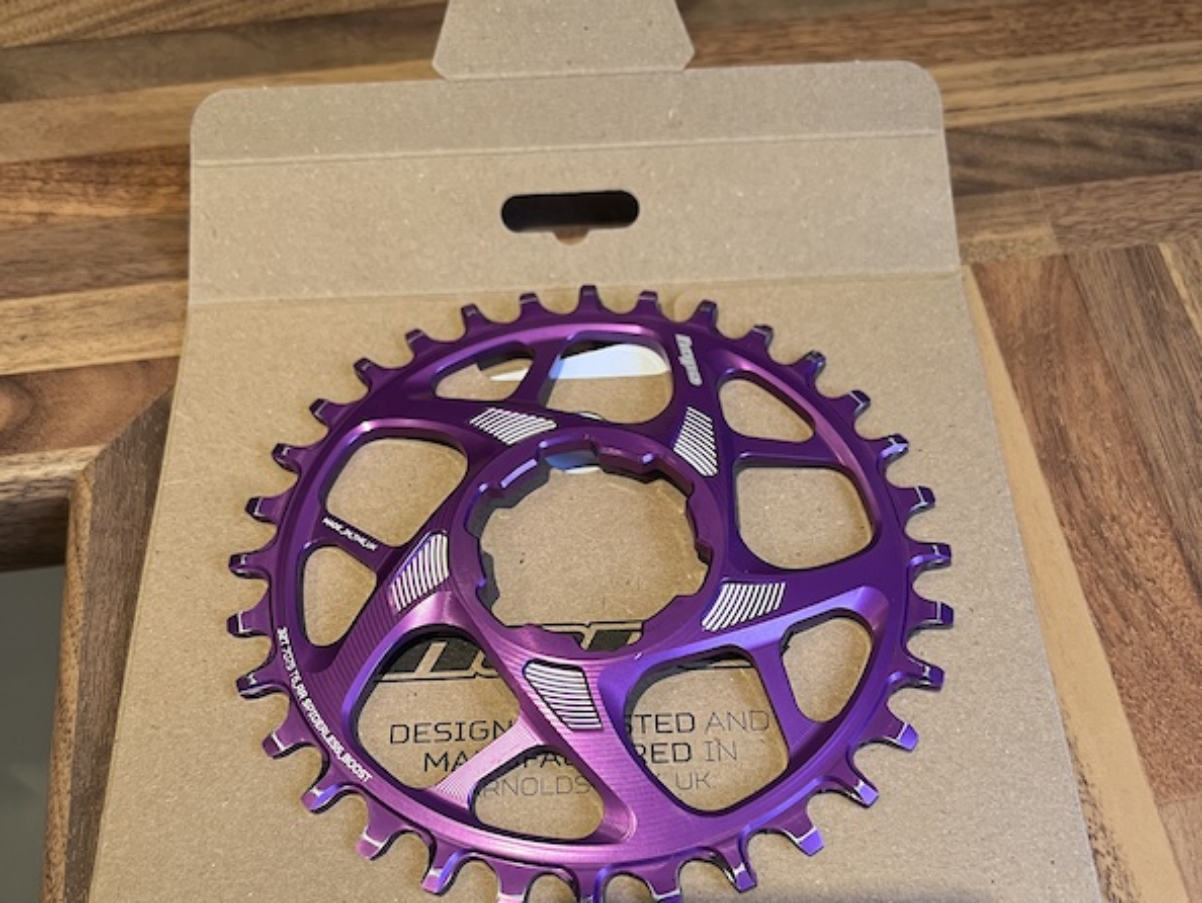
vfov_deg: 40.4
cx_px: 605
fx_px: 1216
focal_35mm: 35
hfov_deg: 52.6
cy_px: 571
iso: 125
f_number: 1.5
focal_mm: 5.7
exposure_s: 1/50
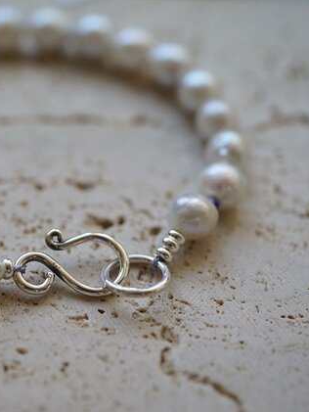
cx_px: 67
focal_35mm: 73
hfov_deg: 20.0
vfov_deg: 26.7
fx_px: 868
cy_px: 206
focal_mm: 50
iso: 640
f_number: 4
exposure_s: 1/160
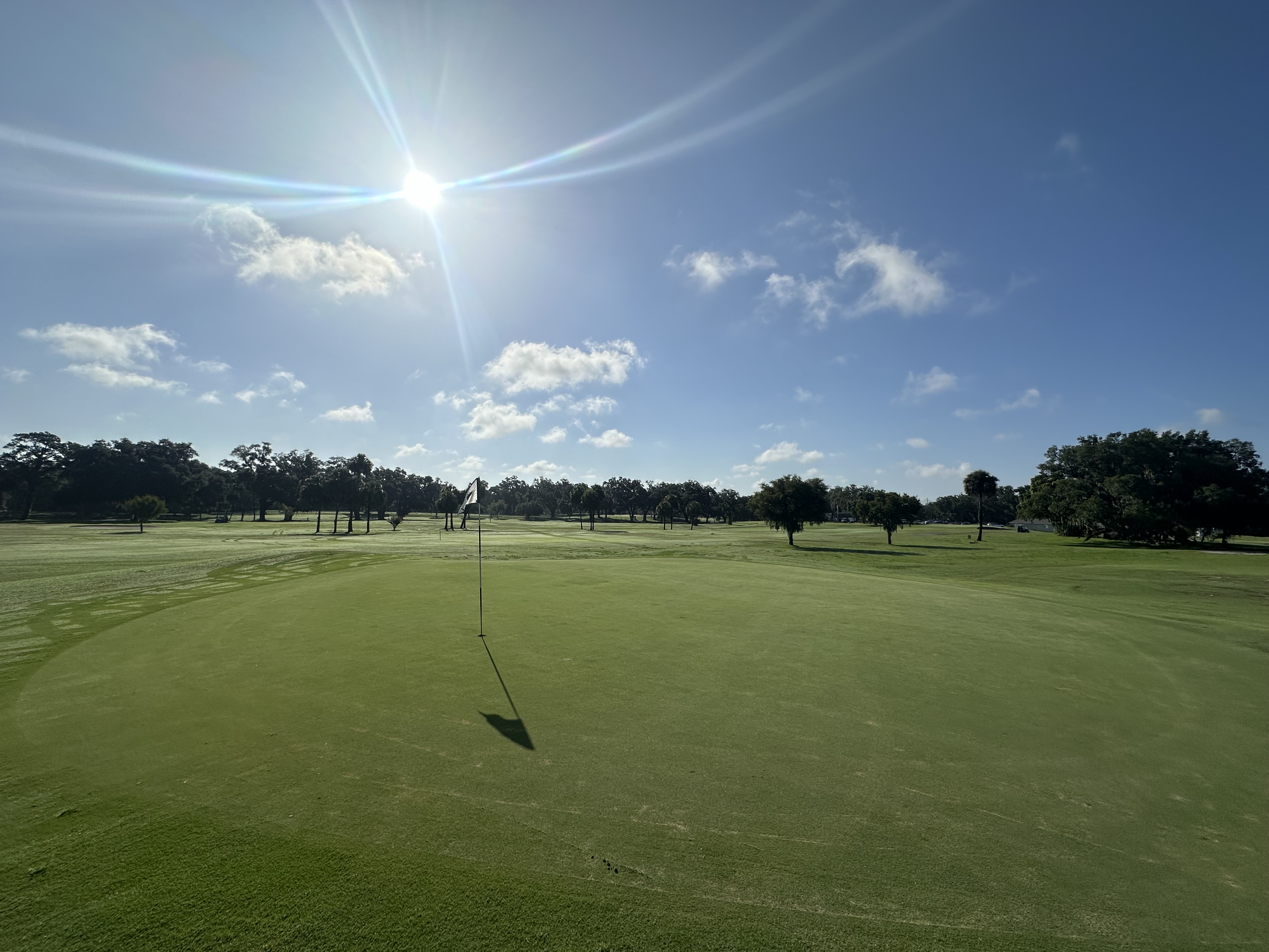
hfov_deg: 102.1
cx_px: 634
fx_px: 513
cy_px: 476
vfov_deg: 85.7
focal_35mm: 14
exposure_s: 1/7813
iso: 40
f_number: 2.2
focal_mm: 2.22
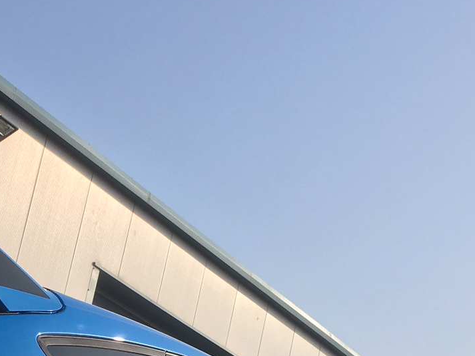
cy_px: 409
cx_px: 18
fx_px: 1125
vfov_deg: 17.3
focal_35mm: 82
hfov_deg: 23.0
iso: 25
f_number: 2.2
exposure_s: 1/1789
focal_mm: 4.15
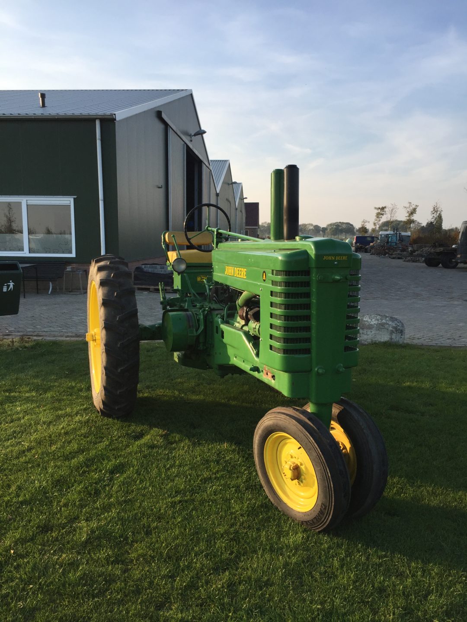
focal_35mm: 29
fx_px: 522
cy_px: 311
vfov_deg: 61.7
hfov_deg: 48.2
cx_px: 234
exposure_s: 1/898
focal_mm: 4.15
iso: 32
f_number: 2.2
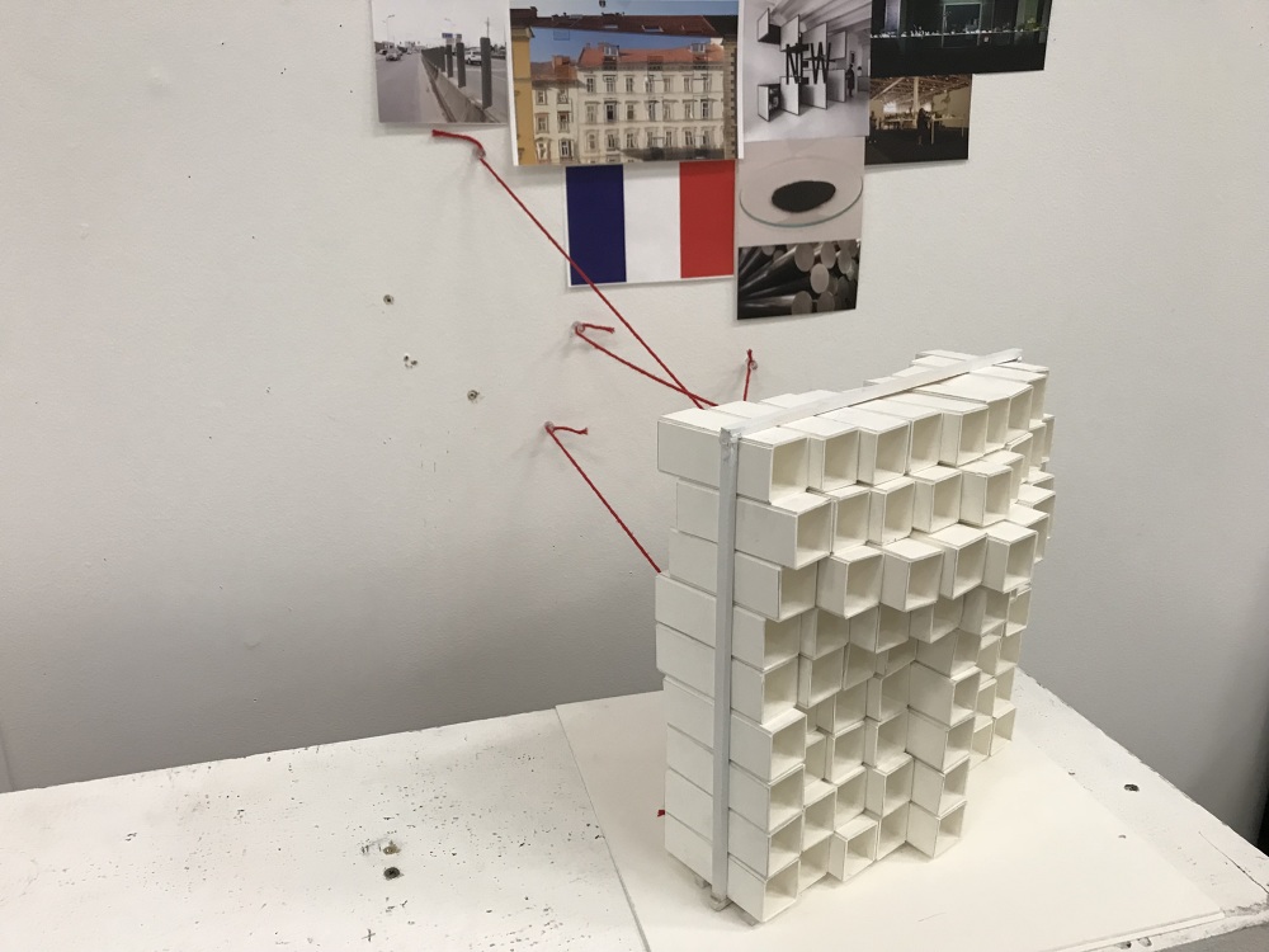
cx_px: 634
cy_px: 476
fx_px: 1026
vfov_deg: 49.7
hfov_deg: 63.4
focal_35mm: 28
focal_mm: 3.99
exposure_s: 1/24
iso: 40
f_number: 1.8
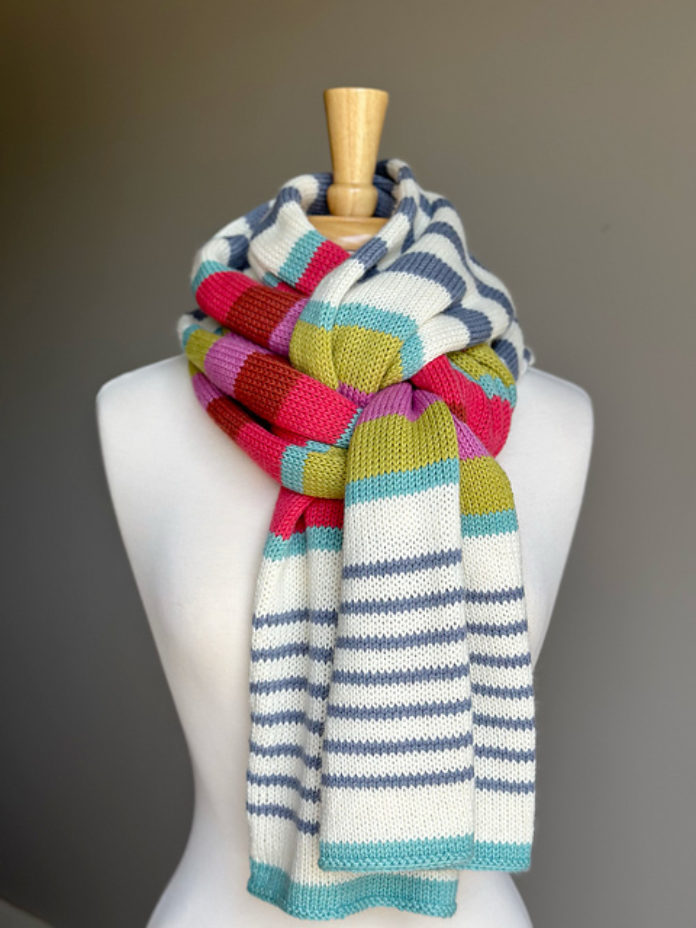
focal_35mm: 48
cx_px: 348
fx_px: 1287
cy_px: 464
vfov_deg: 39.7
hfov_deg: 30.3
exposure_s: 1/843
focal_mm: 6.86
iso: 80
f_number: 1.78
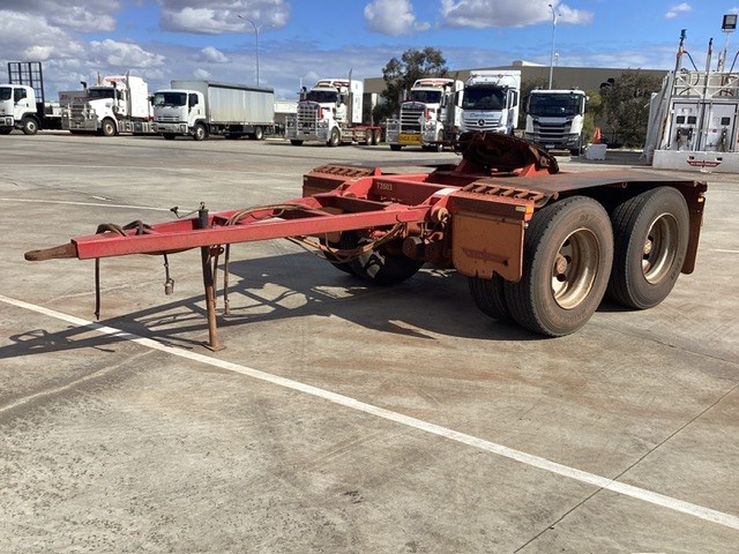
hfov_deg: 58.4
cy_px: 277
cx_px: 370
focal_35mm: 31
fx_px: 662
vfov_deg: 45.4
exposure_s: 1/1698
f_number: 2.4
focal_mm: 3.3
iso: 25
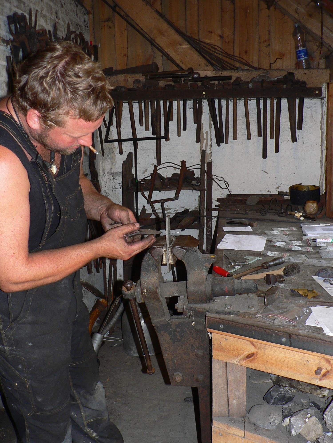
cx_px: 166
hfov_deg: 39.7
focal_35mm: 36
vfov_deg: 51.4
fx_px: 462
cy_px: 222
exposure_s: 1/60
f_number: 2.8
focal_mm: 6
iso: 100
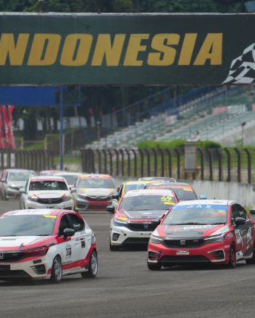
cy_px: 159
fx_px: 5349
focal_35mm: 567
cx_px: 173
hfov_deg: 2.7
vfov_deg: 3.4
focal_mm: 400
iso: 800
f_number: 5.6
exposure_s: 1/8000
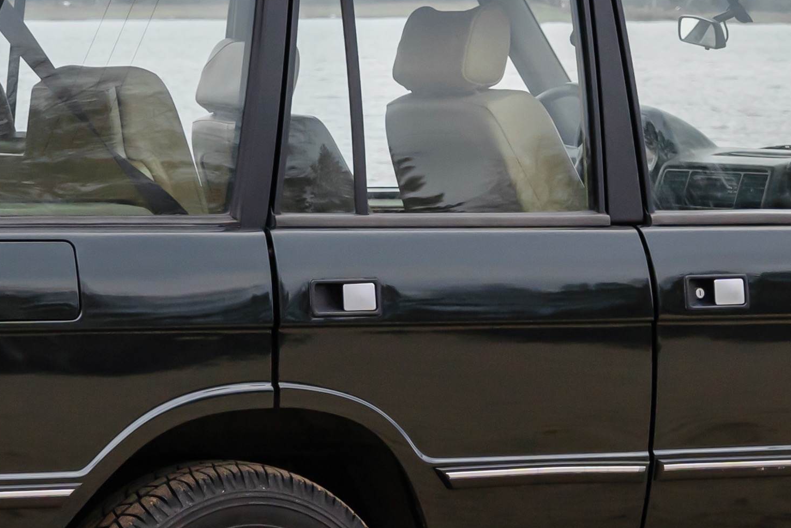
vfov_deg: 7.3
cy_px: 302
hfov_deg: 11.0
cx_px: 451
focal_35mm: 187
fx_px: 4108
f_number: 5.6
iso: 500
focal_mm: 46
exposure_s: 1/200
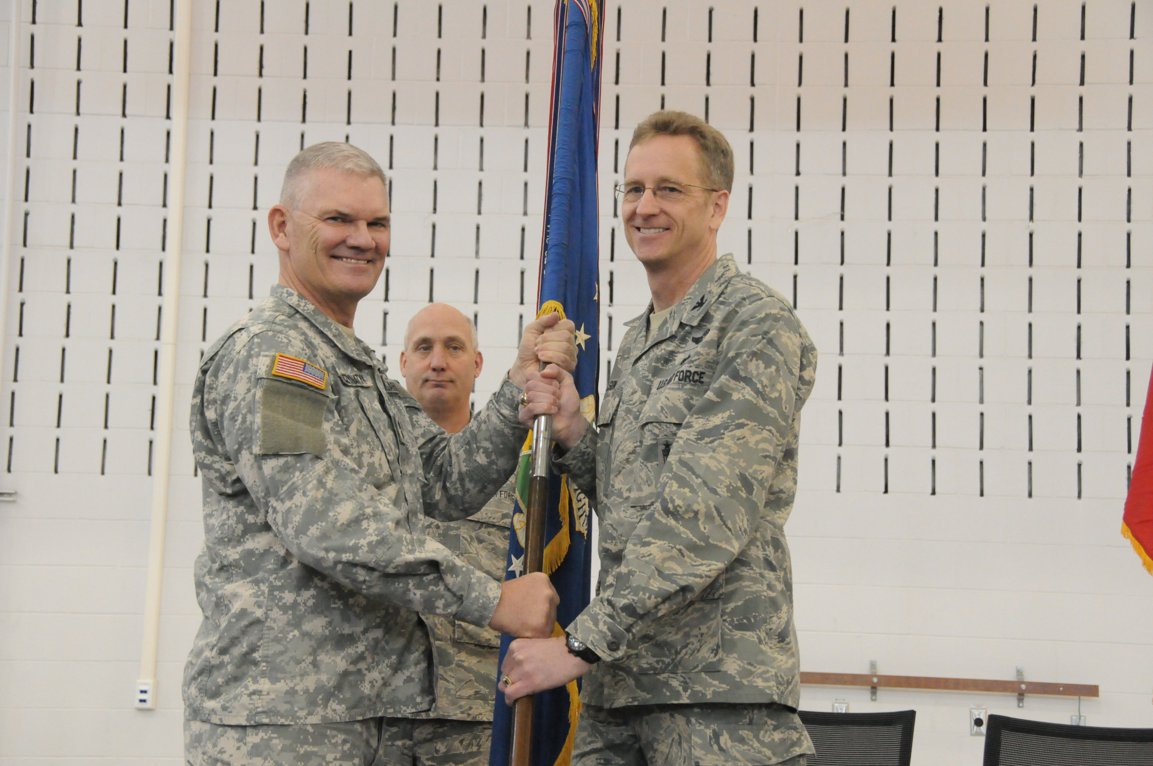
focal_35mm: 63
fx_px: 2015
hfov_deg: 31.9
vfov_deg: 21.5
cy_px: 383
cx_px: 576
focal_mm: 42
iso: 3200
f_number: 6.3
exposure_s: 1/125
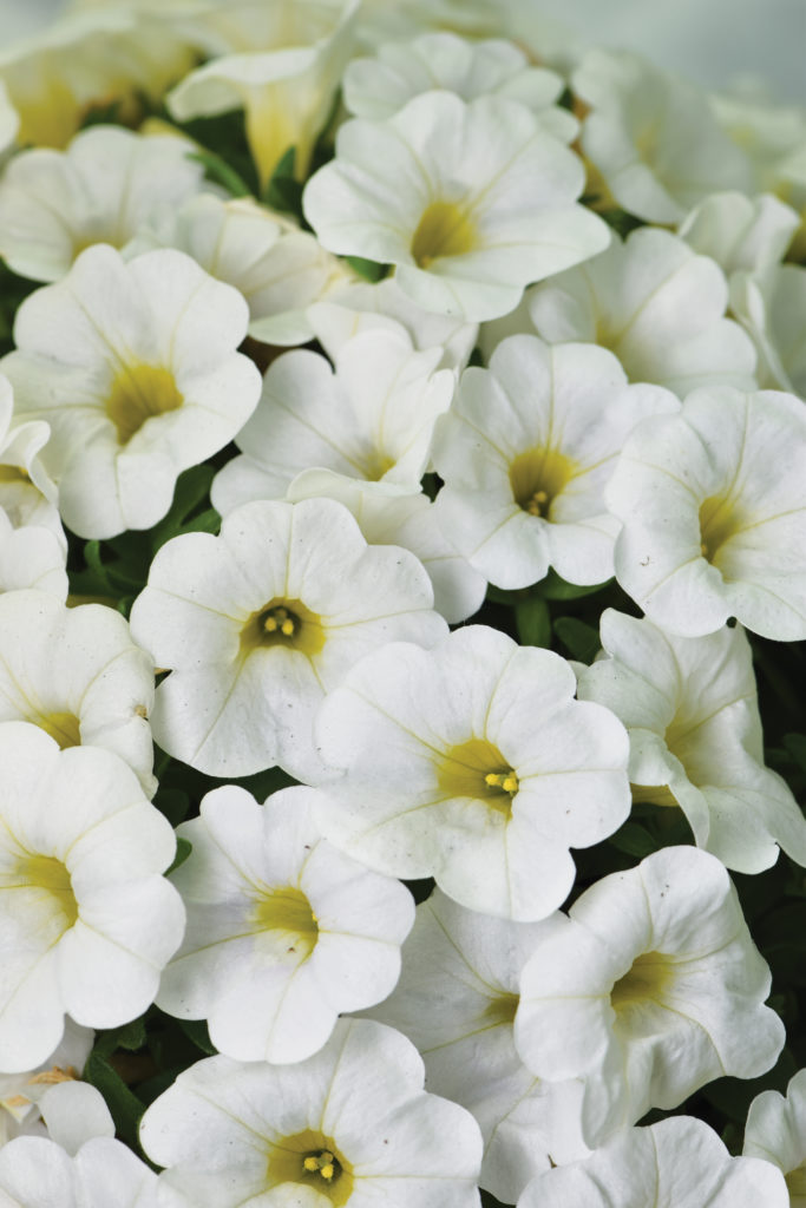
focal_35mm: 158
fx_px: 5287
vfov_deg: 13.0
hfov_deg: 8.7
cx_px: 403
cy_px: 604
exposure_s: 1/80
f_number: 10
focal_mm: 105
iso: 100
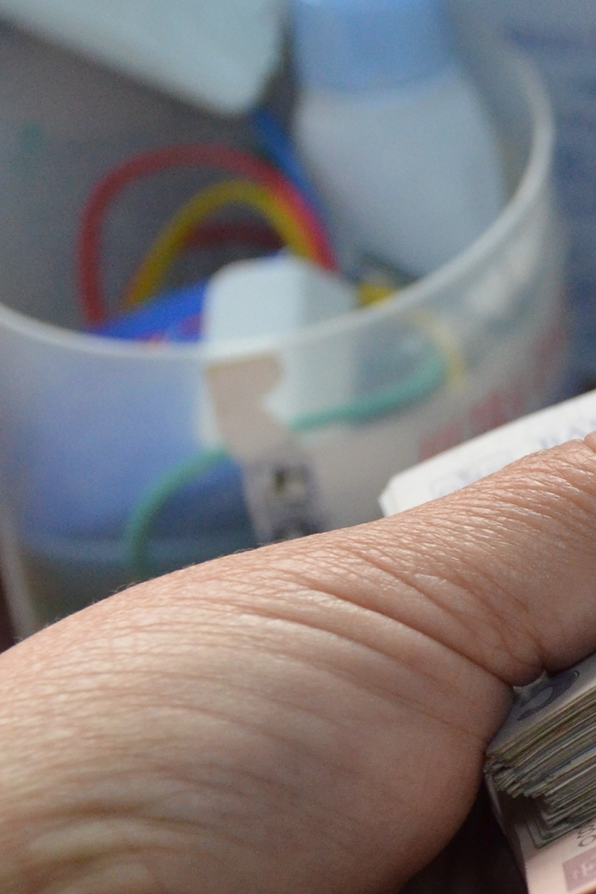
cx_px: 1223
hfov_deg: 6.2
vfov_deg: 9.6
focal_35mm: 214
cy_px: 761
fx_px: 5314
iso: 1600
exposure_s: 1/320
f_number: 4.5
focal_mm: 50
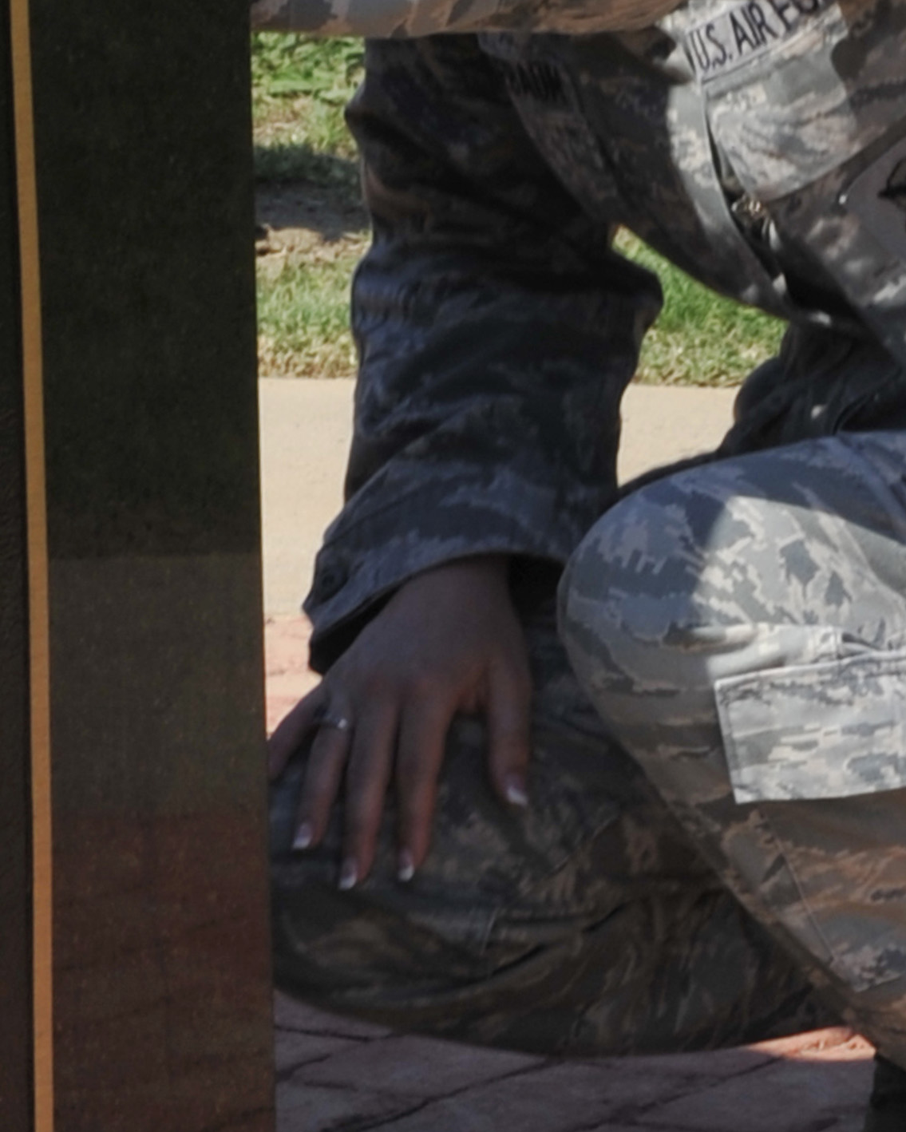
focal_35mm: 197
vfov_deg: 9.8
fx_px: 6601
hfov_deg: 7.8
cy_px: 299
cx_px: 1156
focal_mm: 70
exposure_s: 1/160
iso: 200
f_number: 16
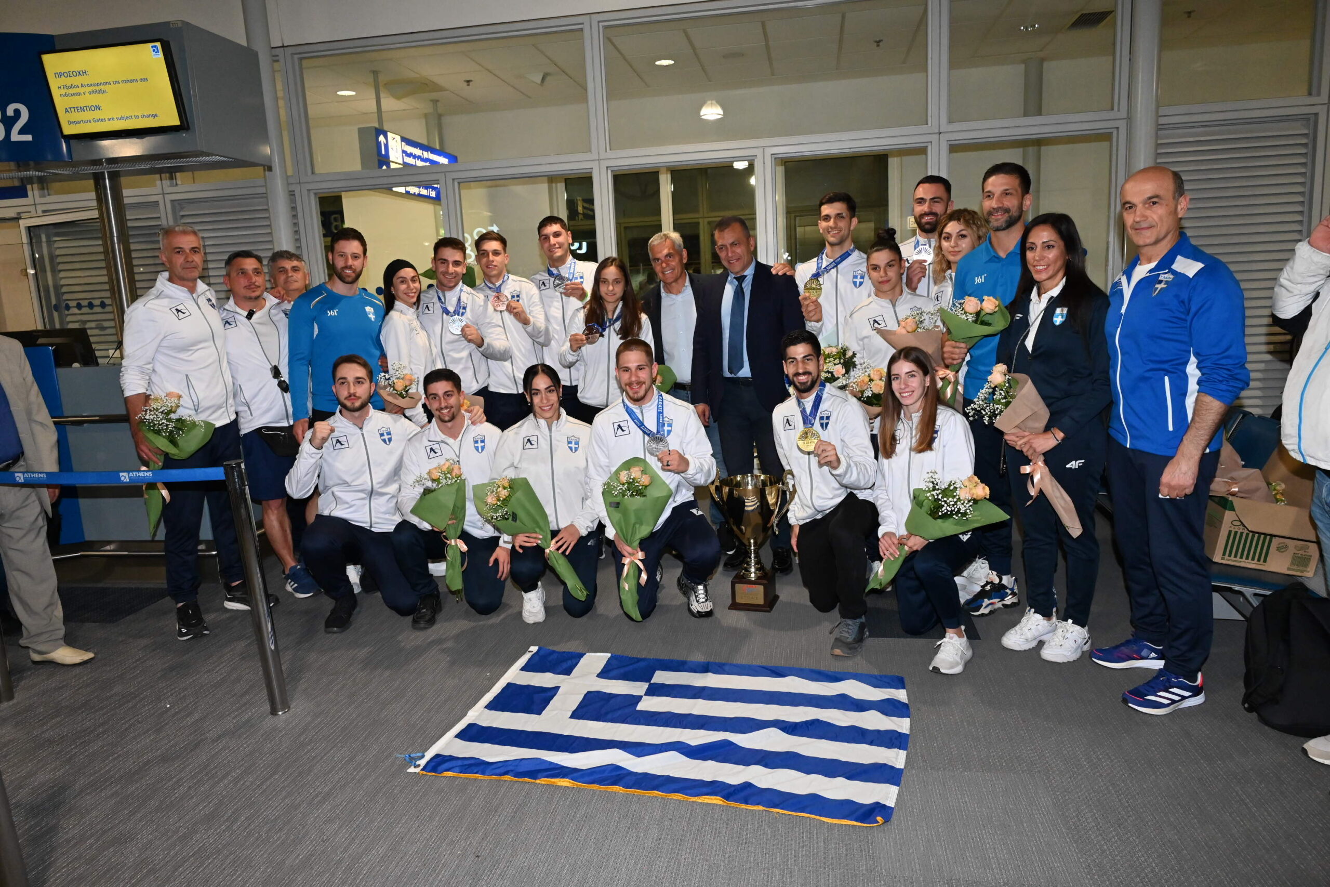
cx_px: 665
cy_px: 444
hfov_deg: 73.7
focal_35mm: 24
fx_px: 887
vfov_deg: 53.1
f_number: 7.1
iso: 3200
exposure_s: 1/125
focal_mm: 24
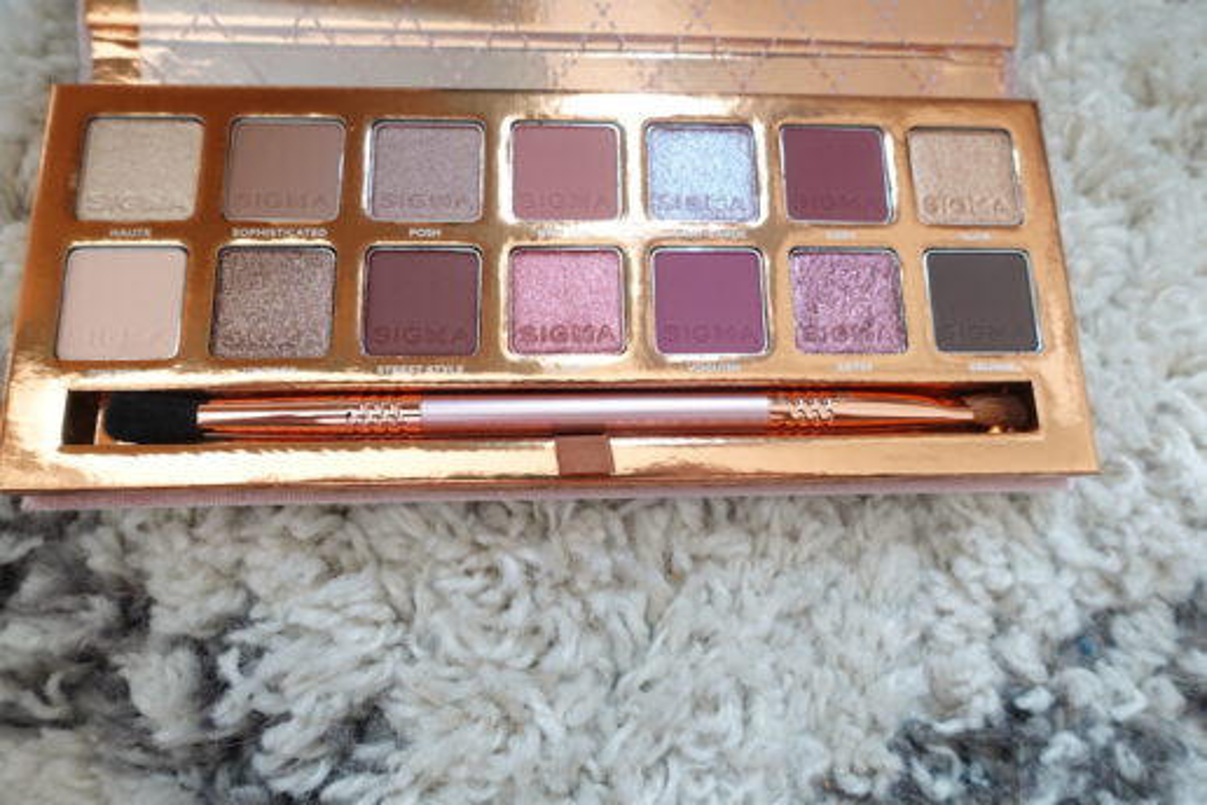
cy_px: 402
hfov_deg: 73.7
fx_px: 805
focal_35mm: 24
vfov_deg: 53.1
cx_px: 604
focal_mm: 9.4
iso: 125
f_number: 2.8
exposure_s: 1/40
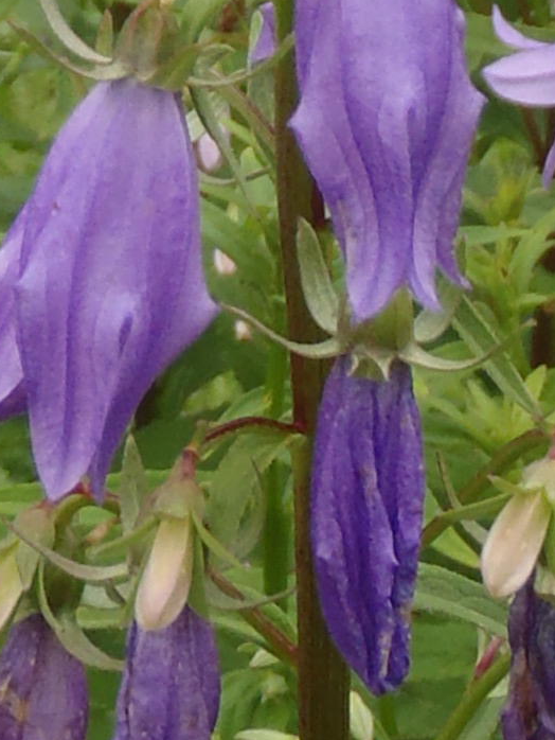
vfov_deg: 10.0
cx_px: 366
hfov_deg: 8.6
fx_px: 3675
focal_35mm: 172
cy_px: -1039
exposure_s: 1/80
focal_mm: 5
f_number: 3.9
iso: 80
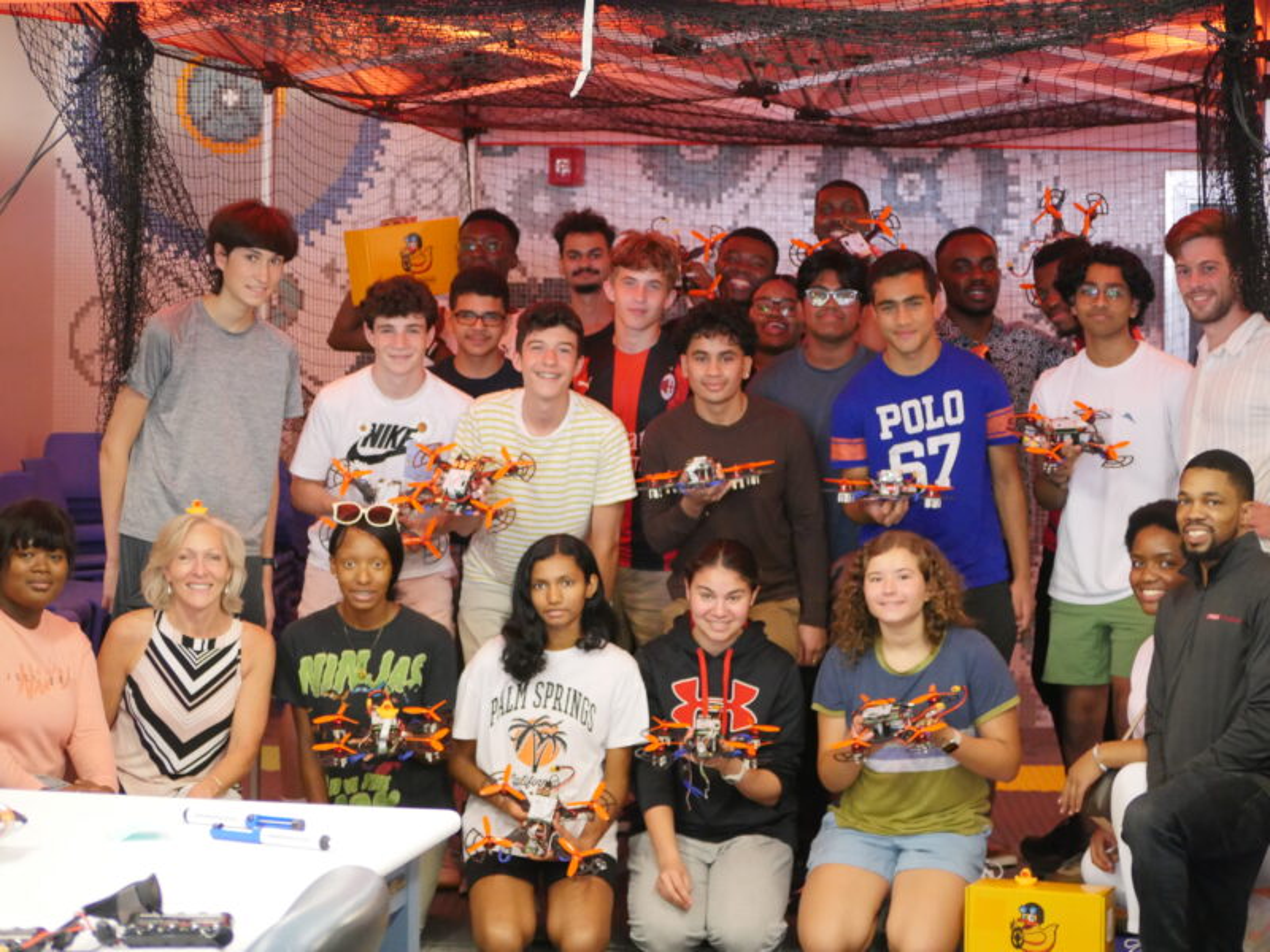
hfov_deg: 21.8
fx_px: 3302
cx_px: 635
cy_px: 476
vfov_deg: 16.4
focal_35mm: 90
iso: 3200
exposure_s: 1/50
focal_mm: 45
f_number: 4
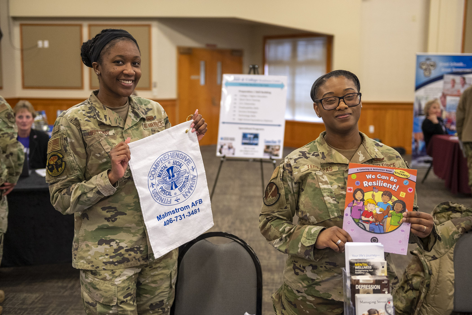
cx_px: 236
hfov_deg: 44.5
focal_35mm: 44
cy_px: 158
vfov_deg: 30.5
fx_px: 577
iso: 2500
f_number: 2.8
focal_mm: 44
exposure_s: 1/320
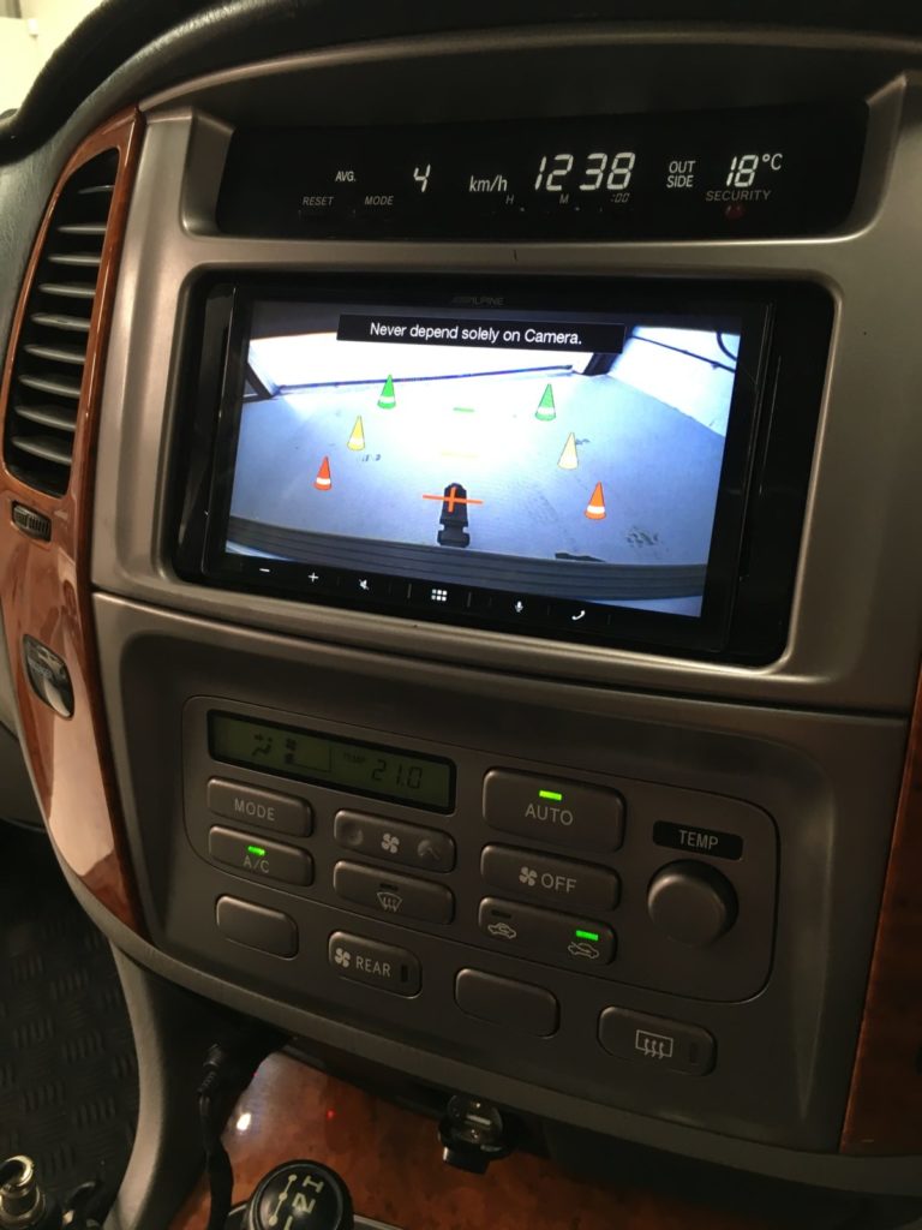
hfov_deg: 48.2
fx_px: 1030
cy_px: 615
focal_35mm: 29
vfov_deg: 61.7
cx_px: 461
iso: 64
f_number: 2.2
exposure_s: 1/33
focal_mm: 4.15
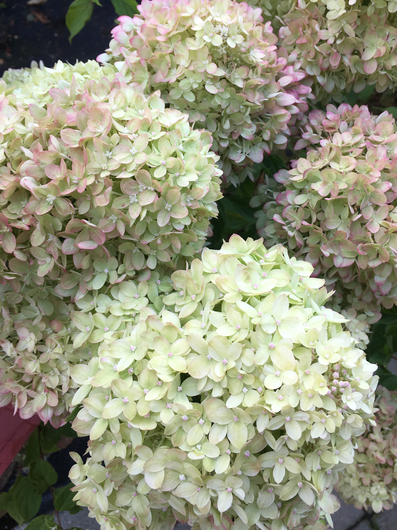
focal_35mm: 34
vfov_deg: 53.8
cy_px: 230
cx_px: 214
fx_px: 520
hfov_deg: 41.8
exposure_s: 1/447
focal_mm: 4.15
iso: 25
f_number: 2.2
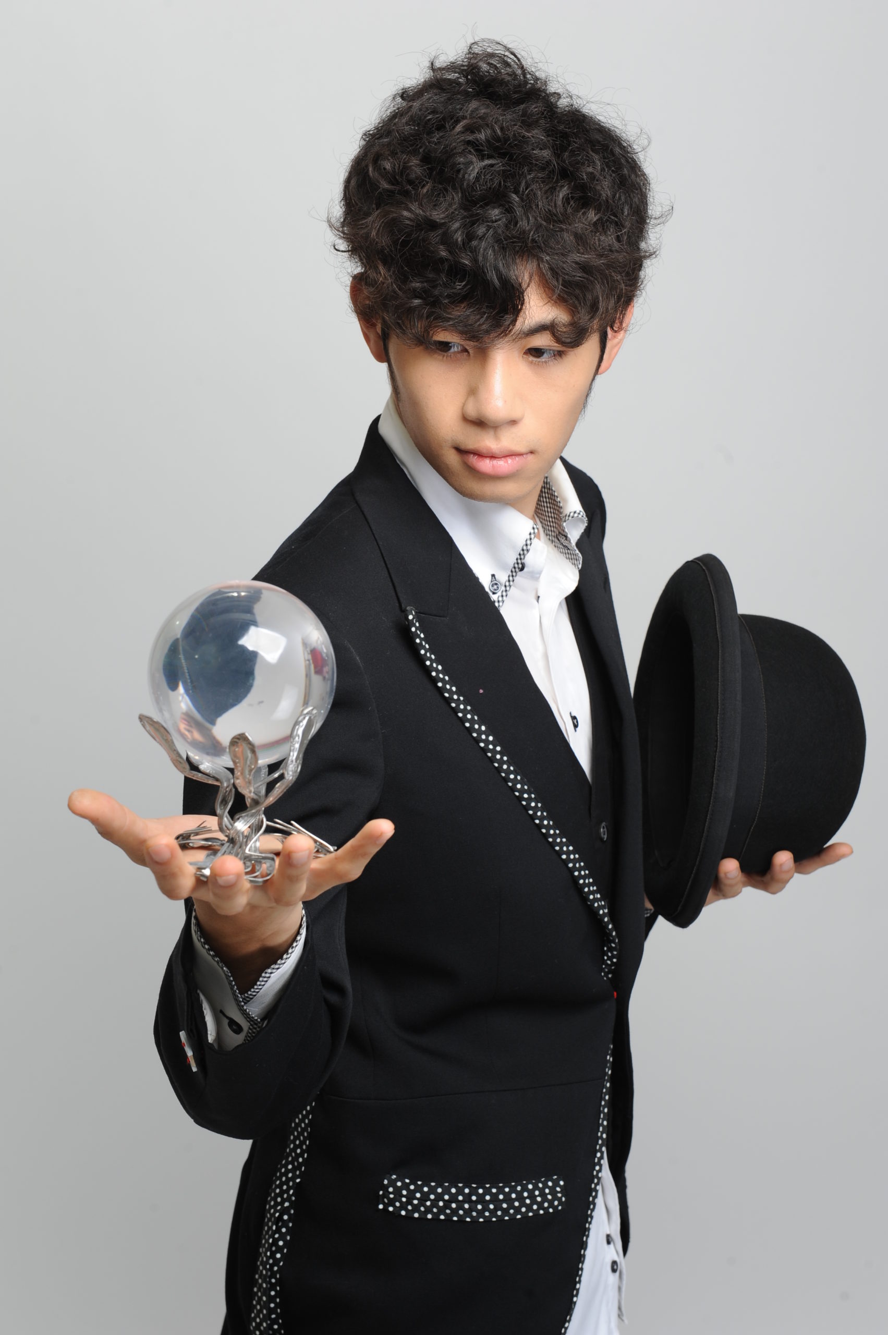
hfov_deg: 21.9
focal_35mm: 62
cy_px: 668
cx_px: 444
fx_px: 2297
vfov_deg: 32.4
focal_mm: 62
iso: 400
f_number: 10
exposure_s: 1/125
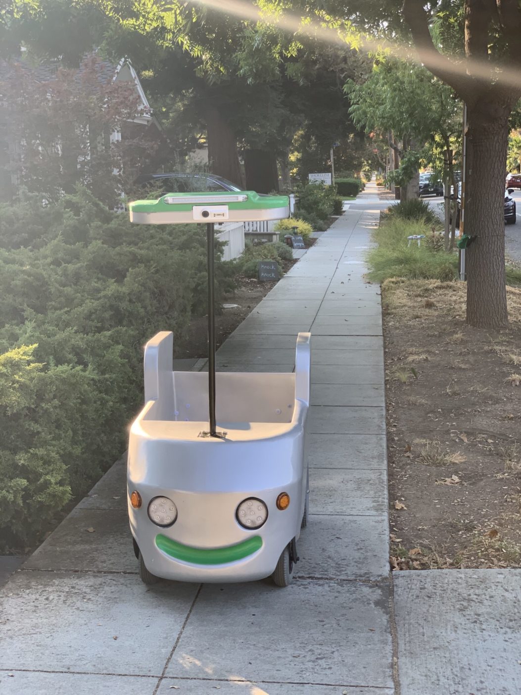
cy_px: 348
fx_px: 1044
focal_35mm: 52
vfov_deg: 36.8
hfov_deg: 28.0
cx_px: 260
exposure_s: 1/122
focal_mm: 6
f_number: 2.4
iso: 16
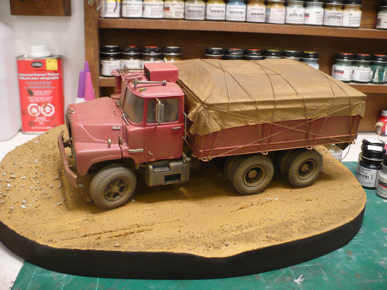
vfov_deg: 38.7
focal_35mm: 37
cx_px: 194
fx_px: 414
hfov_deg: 50.1
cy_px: 145
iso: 200
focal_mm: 6.1
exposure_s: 1/10
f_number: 2.8
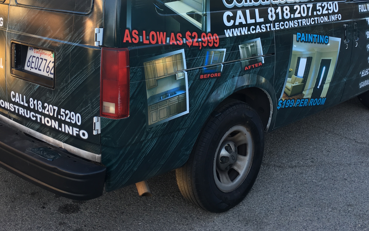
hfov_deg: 43.5
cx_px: 184
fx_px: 463
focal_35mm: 46
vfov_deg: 27.3
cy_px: 39
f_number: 2.2
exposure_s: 1/120
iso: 25
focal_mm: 4.15
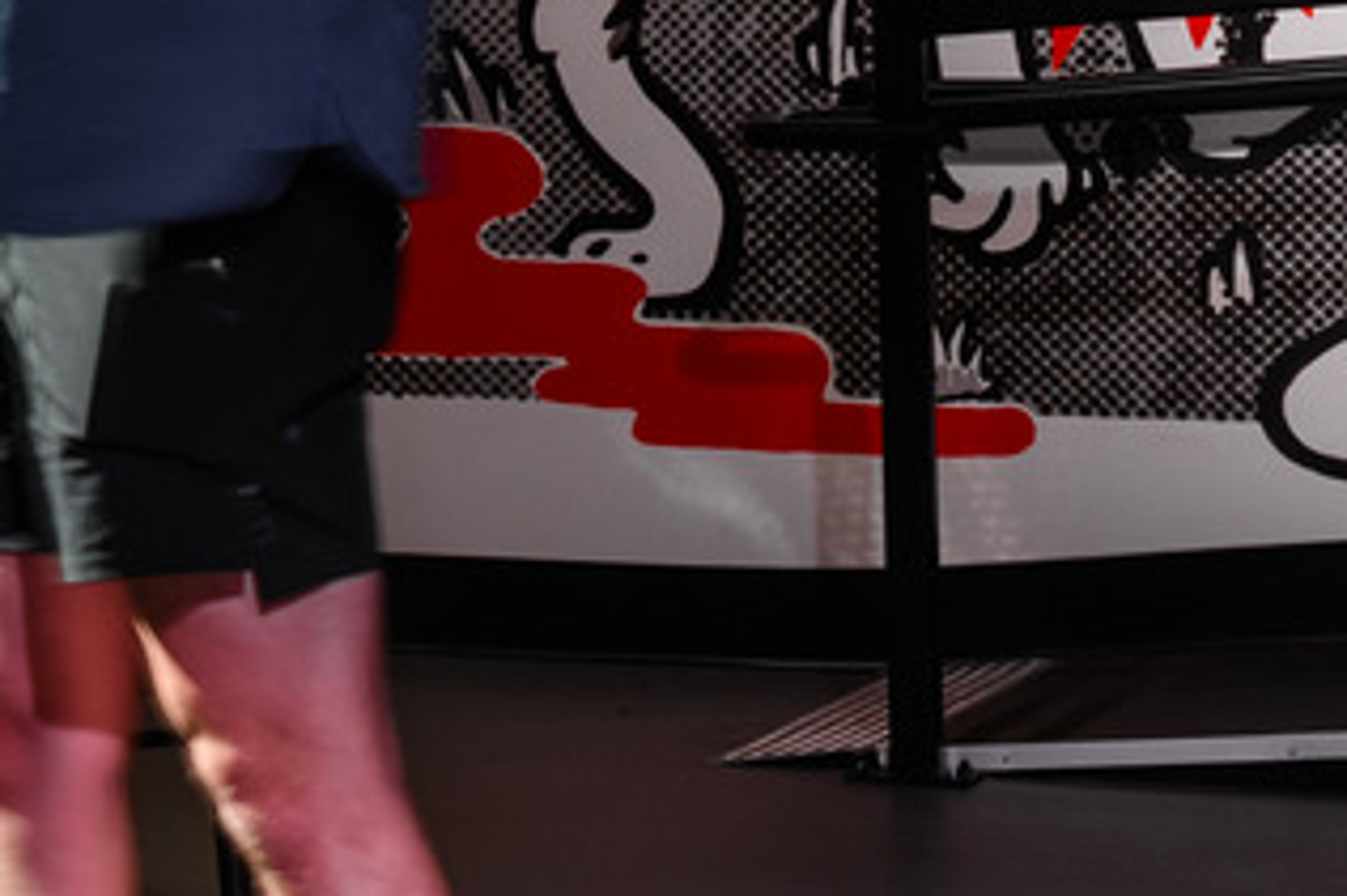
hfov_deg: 9.3
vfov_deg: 6.4
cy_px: -539
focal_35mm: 212
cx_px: -1088
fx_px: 7928
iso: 100
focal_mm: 35
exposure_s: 1.5
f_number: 9.5
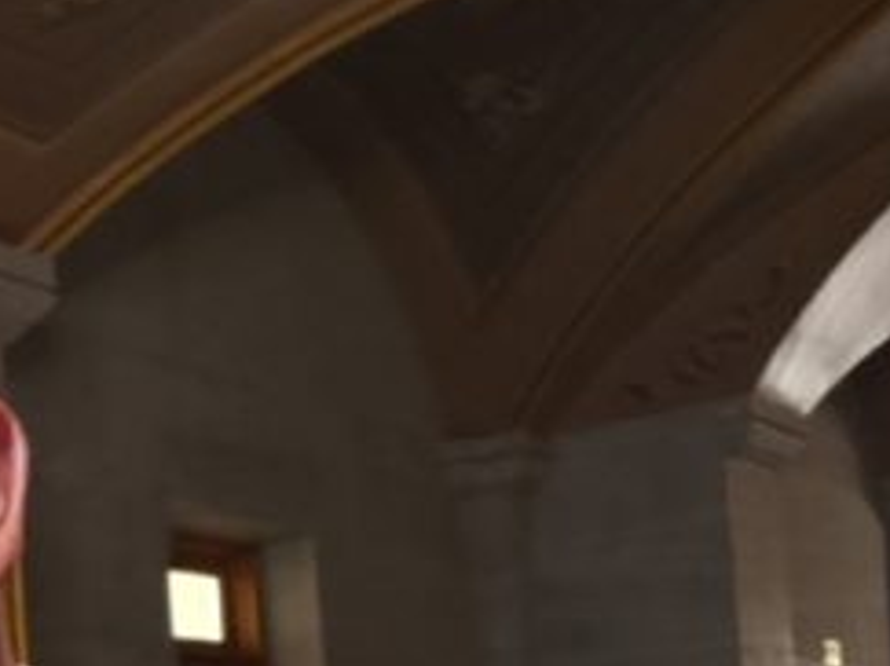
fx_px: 2030
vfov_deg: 16.8
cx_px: -249
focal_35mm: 79
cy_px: 1028
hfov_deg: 22.3
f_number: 1.5
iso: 300
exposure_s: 1/24
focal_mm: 4.23
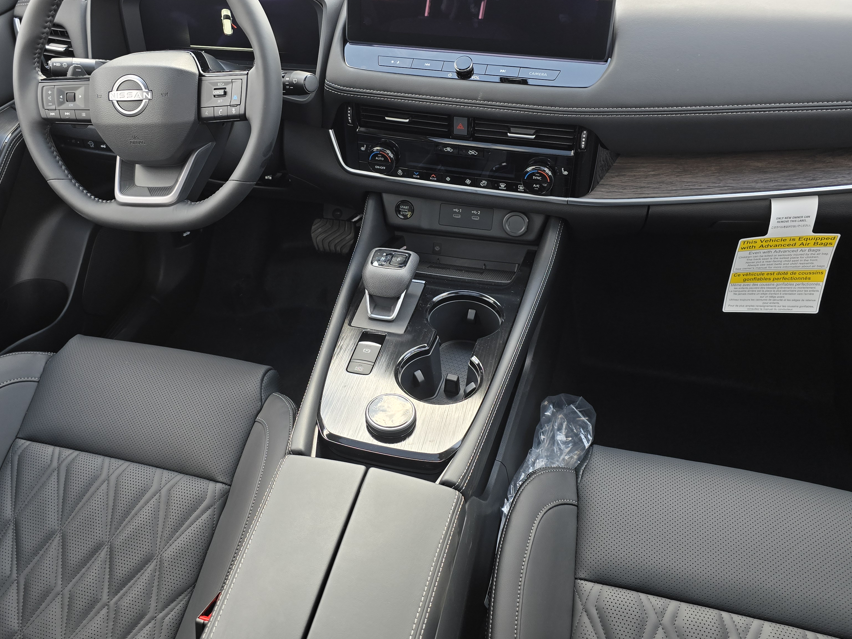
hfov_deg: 59.7
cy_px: 271
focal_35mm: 30
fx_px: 738
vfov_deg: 46.6
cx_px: 368
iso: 64
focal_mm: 6.3
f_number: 1.7
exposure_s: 1/180
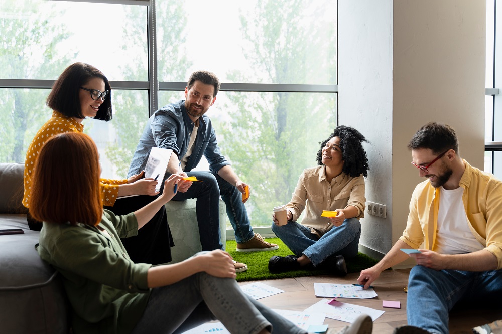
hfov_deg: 57.2
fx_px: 460
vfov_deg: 39.9
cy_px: 167
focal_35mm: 33
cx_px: 251
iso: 250
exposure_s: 1/250
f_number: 2.8
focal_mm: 33
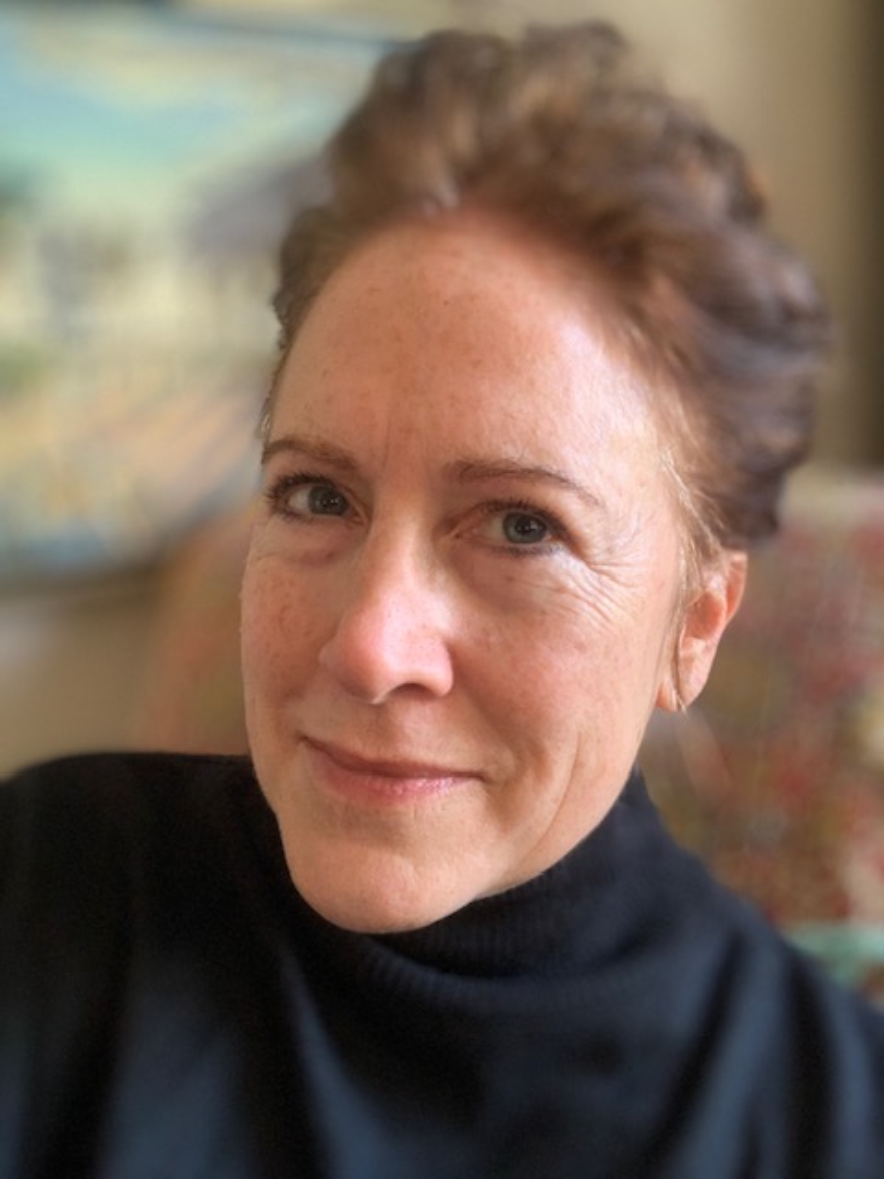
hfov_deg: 44.2
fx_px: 1090
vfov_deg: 56.8
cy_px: 590
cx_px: 442
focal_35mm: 32
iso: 250
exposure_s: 1/40
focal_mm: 2.87
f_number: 2.2
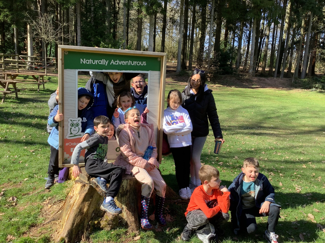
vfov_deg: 45.4
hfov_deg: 58.4
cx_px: 162
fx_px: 291
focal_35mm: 31
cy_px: 122
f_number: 2.4
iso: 25
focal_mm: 3.3
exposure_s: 1/302
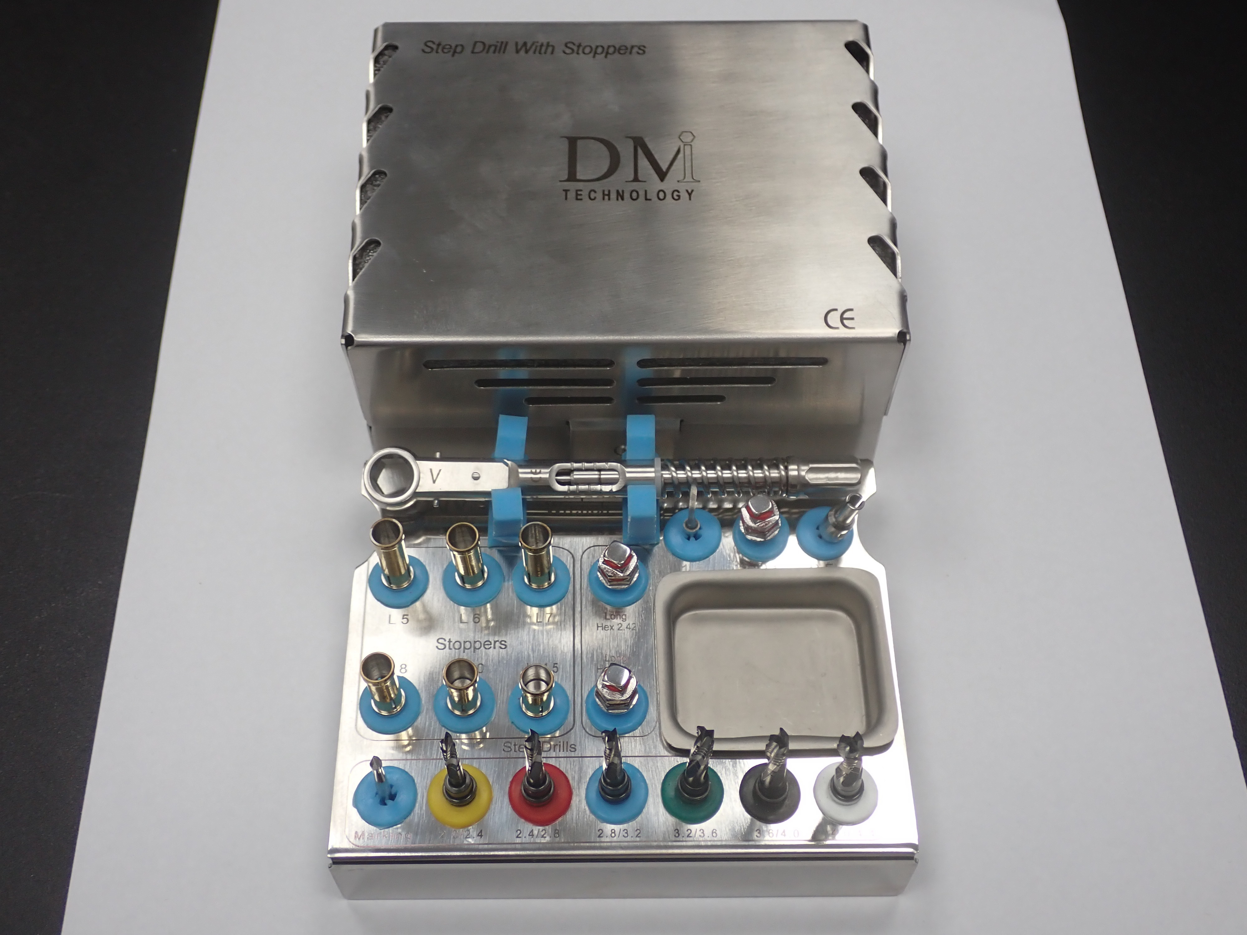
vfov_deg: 35.1
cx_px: 624
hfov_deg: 45.8
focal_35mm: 41
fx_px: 1477
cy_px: 468
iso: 160
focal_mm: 7.31
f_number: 2.8
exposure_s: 1/80
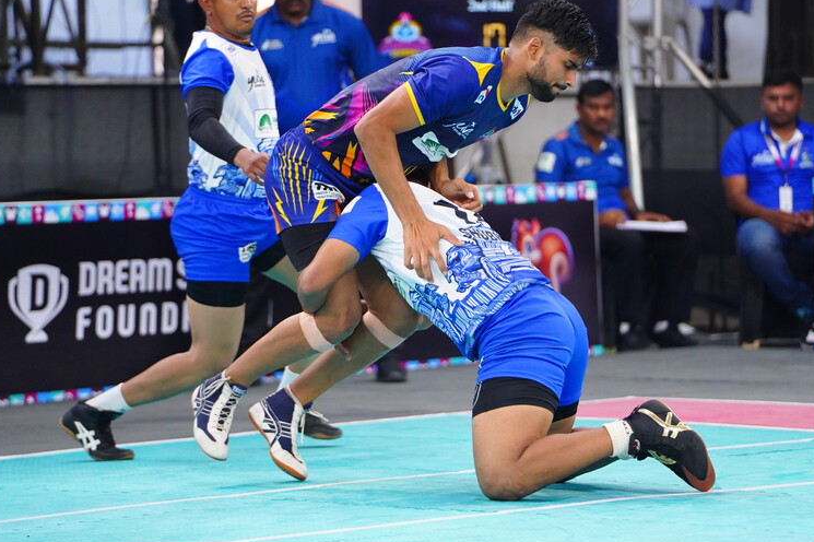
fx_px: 4882
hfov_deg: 9.5
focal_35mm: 216
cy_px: 219
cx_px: 497
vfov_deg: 6.4
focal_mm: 161
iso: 3200
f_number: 2.8
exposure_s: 1/800
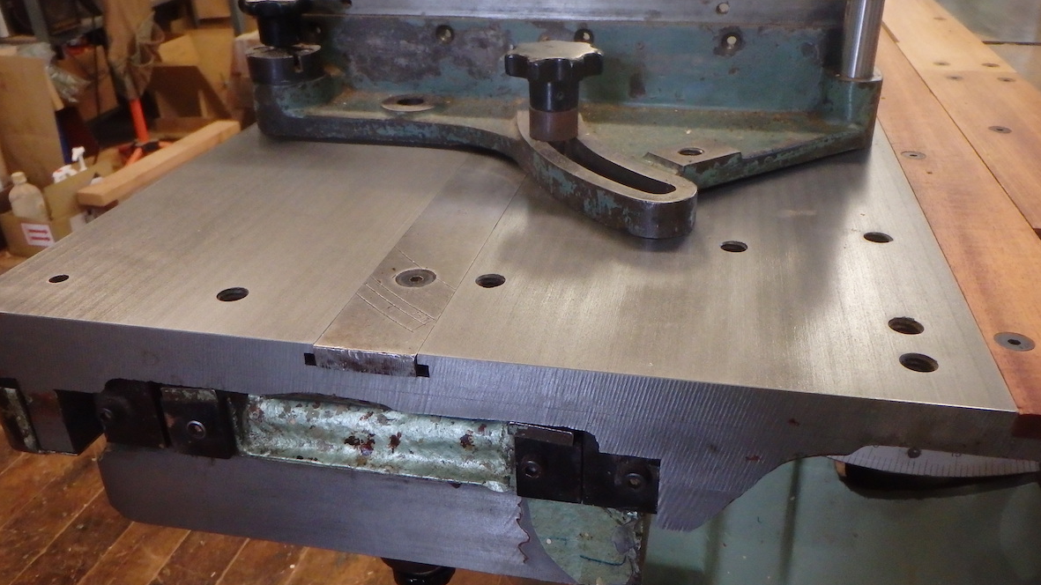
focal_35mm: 31
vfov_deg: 37.7
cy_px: 325
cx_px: 528
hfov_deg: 62.6
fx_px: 856
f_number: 3.9
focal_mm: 5
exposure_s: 1/80
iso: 800
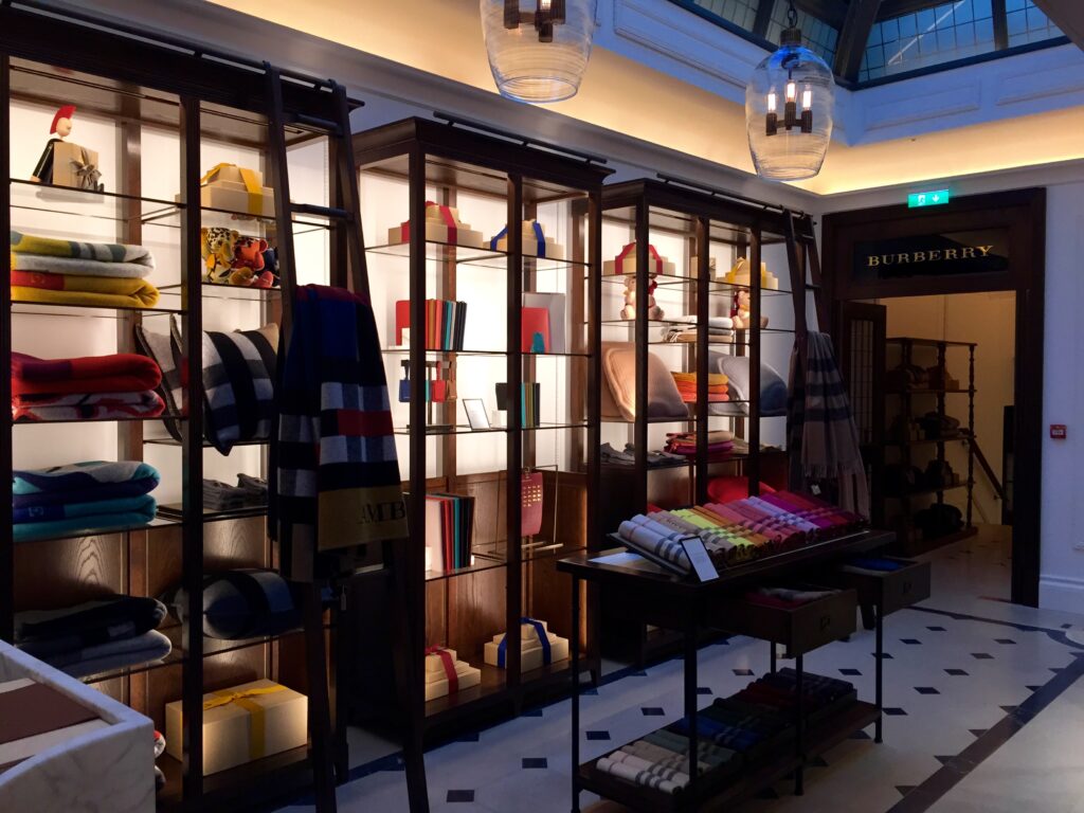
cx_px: 542
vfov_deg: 48.2
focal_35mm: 29
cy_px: 406
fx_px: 908
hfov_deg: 61.7
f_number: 2.2
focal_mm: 4.15
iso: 50
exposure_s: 1/30
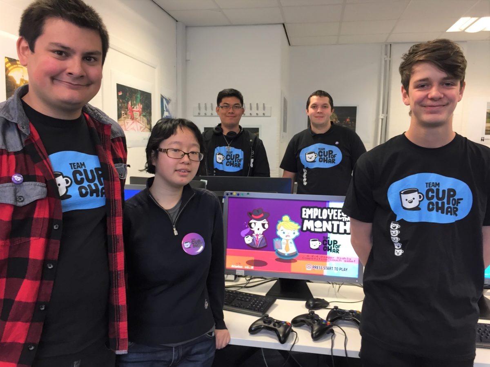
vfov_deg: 48.2
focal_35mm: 29
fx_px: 411
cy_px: 184
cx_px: 245
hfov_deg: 61.7
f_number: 2.2
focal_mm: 4.15
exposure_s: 1/33
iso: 100
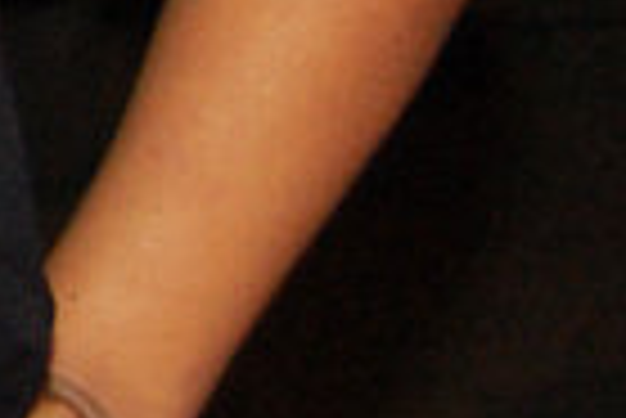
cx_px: -1243
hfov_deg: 5.5
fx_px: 6145
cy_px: -1099
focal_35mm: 353
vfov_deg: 3.7
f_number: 6.3
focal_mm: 32
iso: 800
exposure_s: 1/80
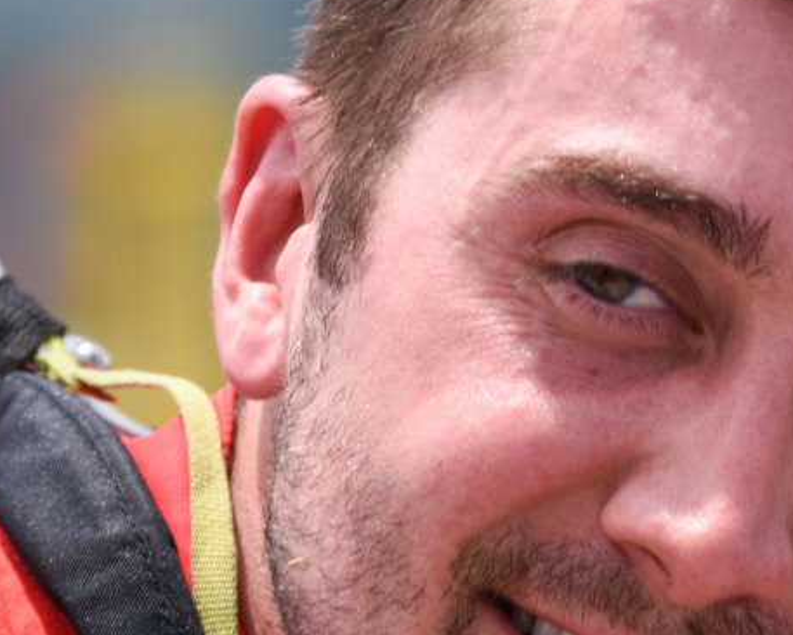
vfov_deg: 2.8
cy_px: 501
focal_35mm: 554
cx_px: 885
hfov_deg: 3.5
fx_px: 13008
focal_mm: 150
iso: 200
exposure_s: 1/800
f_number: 5.6
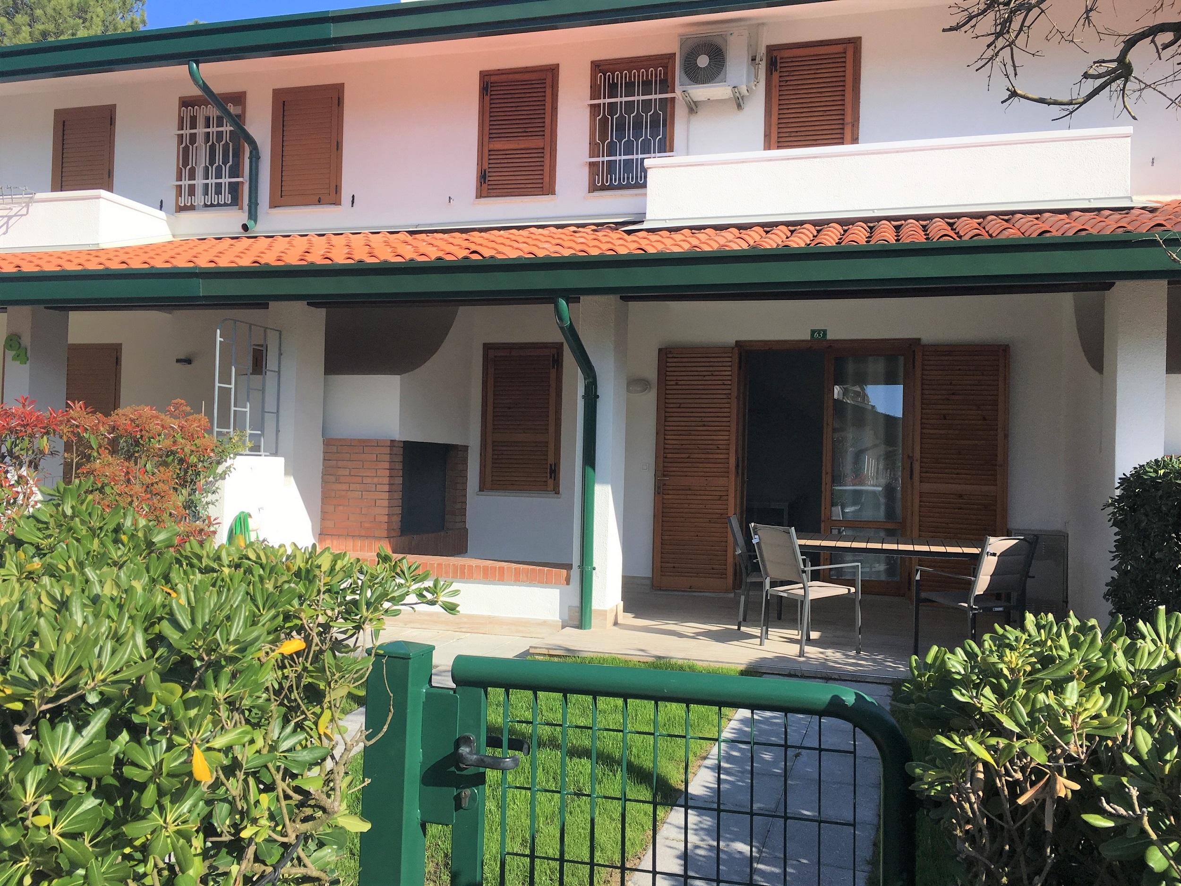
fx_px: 989
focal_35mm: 29
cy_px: 443
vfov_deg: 48.2
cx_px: 590
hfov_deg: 61.7
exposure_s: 1/1282
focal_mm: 4.15
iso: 25
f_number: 2.2
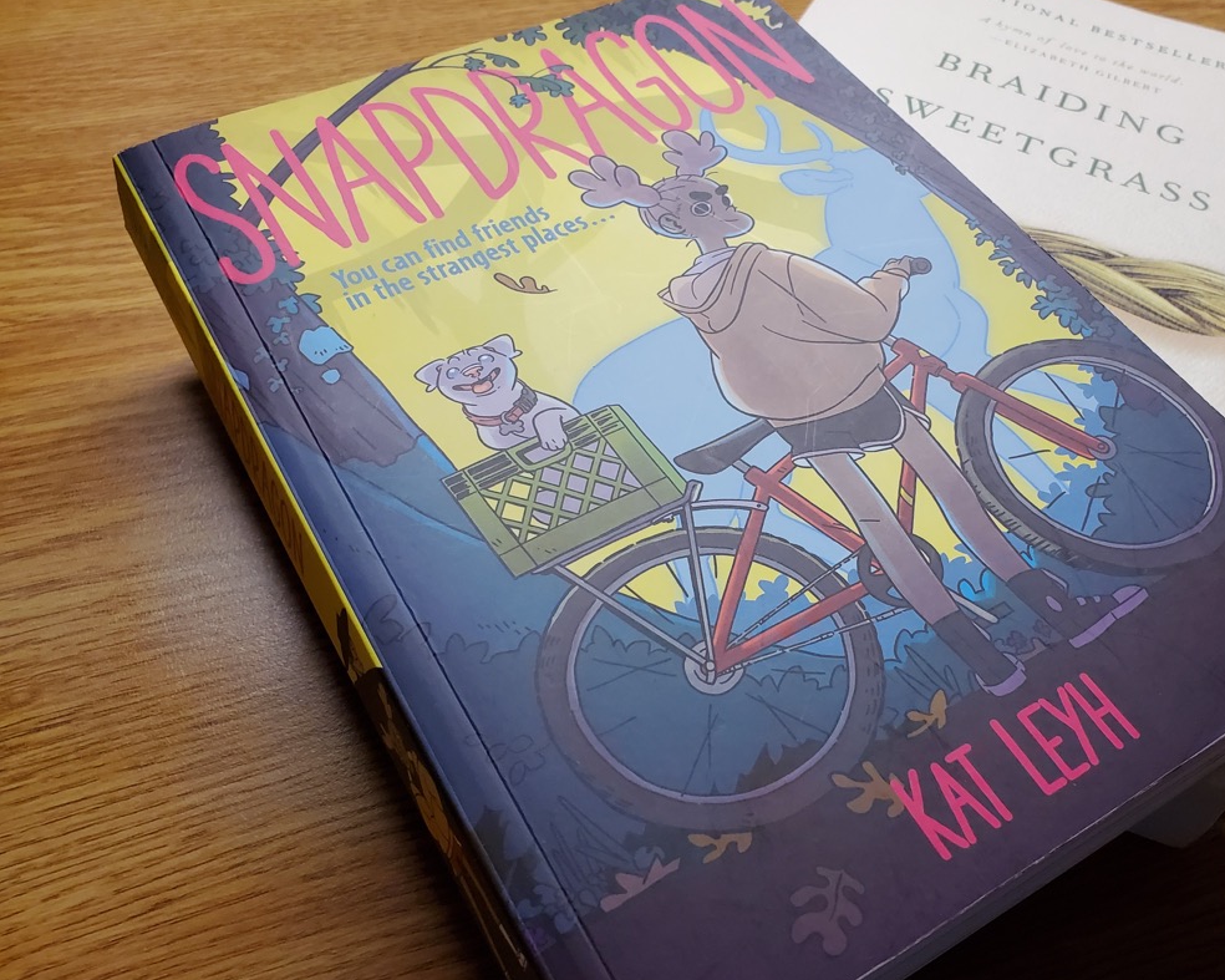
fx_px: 1196
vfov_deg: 44.5
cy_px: 506
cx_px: 796
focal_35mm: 33
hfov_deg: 53.4
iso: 200
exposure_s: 1/120
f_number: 2.4
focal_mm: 4.3
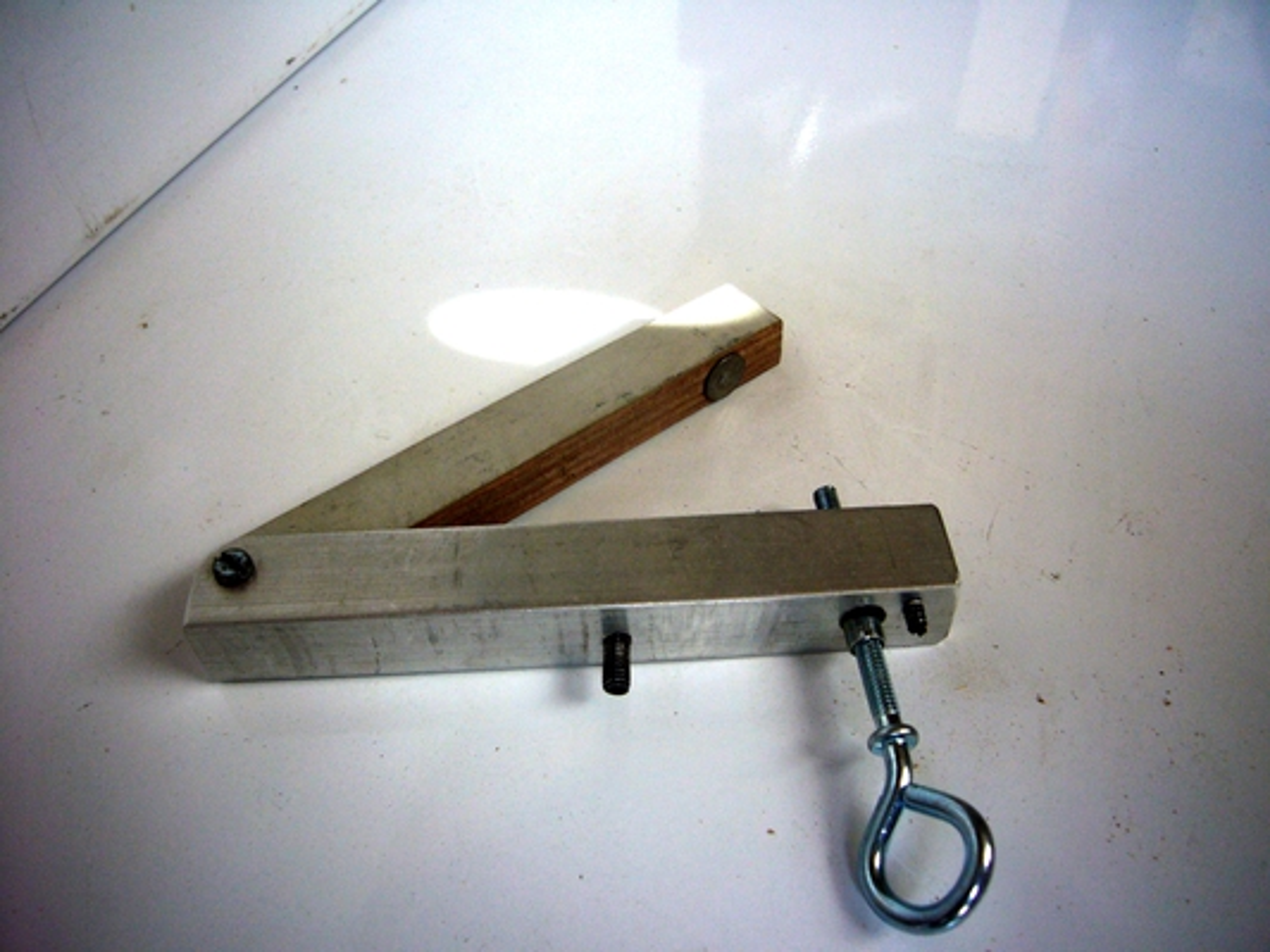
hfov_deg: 63.4
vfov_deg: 49.8
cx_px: 635
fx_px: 1028
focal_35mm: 28
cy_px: 476
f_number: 2.8
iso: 80
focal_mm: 4.6
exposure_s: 1/125
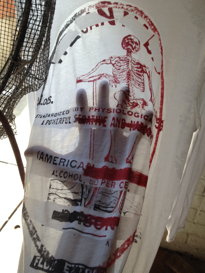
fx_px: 276
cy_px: 136
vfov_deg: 52.6
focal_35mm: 35
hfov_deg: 40.7
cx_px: 102
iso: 80
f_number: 2.4
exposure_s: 1/120
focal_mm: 4.28
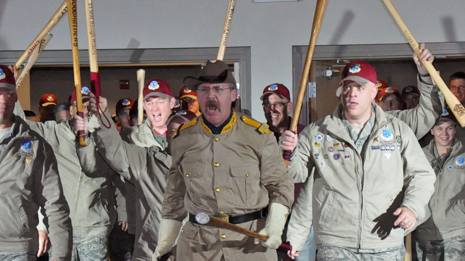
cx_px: 187
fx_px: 2452
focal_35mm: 199
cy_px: 198
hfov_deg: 10.8
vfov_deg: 6.1
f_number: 5.3
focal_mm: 75
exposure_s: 1/200
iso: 3200
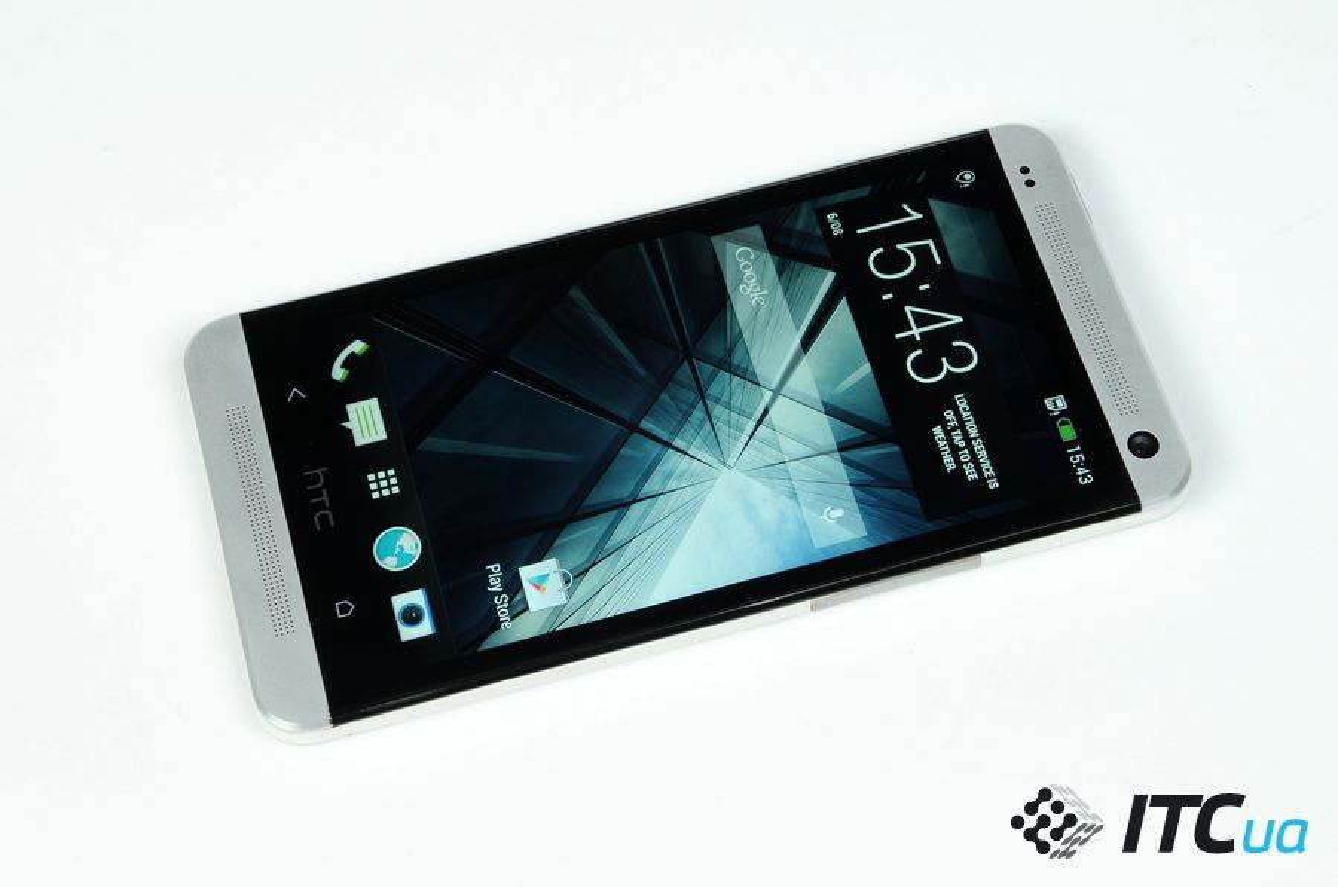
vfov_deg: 20.5
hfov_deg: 30.6
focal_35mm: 66
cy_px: 444
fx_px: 2449
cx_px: 669
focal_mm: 44
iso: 200
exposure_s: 1.6
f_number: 20
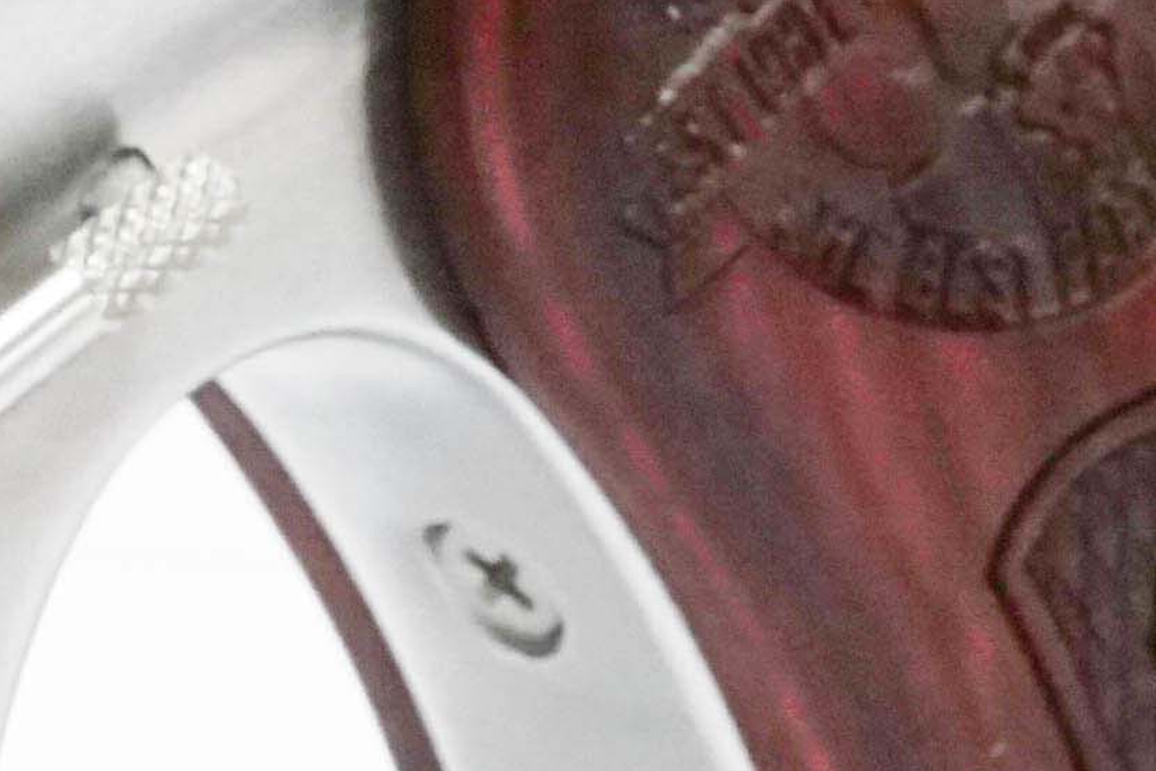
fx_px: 6454
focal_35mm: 201
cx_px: -588
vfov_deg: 6.8
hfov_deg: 9.9
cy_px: 87
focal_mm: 28
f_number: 16
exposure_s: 1/60
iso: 3200
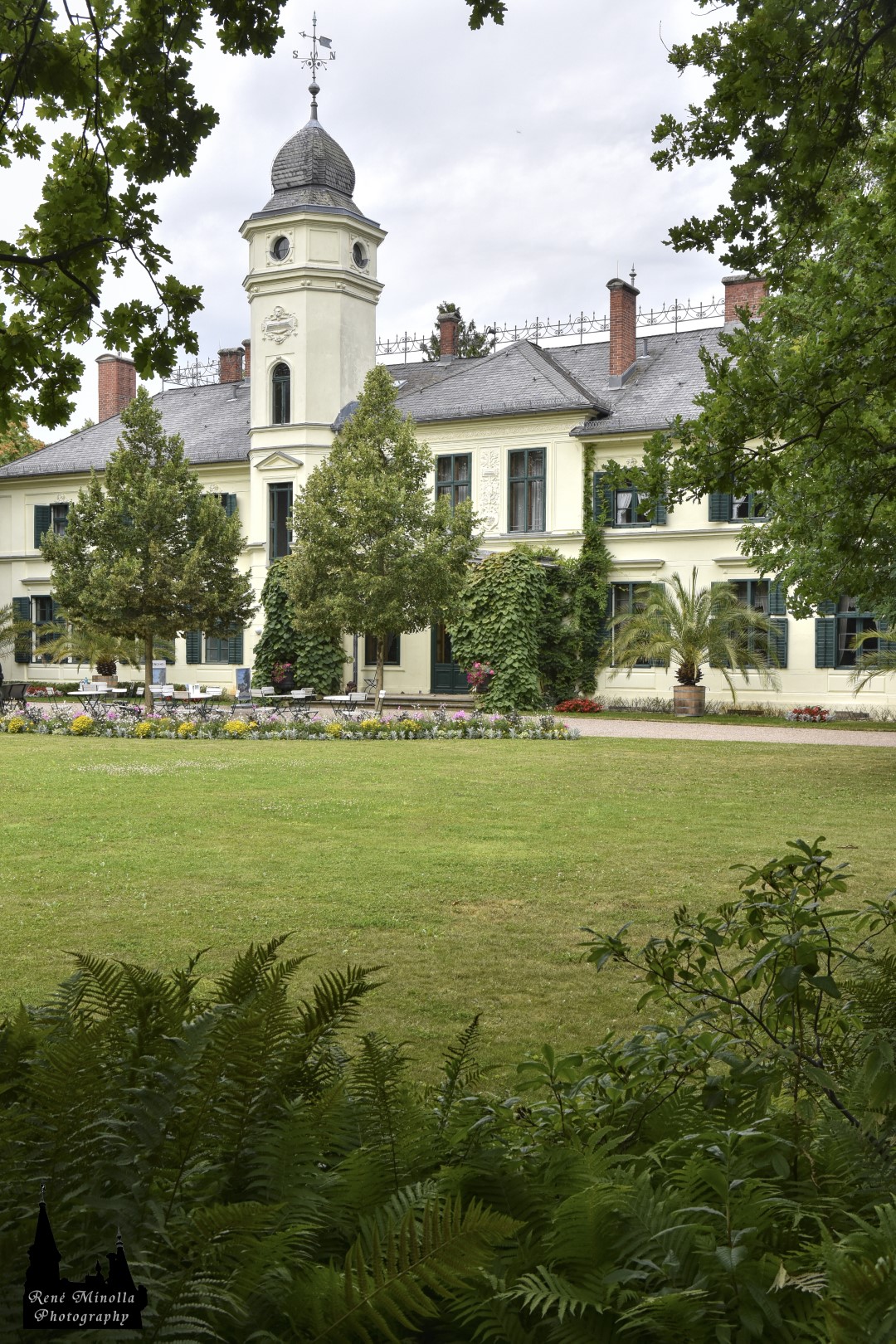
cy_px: 672
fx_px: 1568
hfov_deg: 31.9
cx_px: 448
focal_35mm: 42
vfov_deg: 46.4
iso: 200
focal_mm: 28
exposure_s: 1/250
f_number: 8
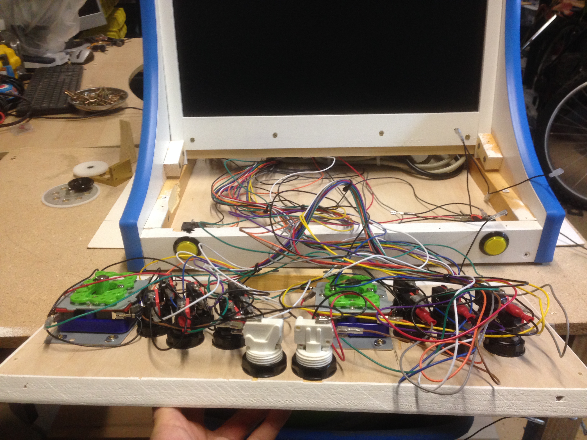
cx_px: 294
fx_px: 560
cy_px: 220
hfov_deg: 55.4
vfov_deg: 42.9
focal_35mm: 33
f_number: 2.4
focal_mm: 4.12
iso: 160
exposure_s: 1/20
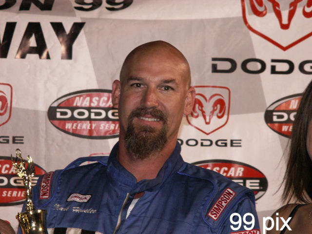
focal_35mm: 172
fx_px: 1550
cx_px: 156
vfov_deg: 8.6
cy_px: 117
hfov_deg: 11.5
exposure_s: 1/40
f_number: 4
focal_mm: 28.09
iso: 160
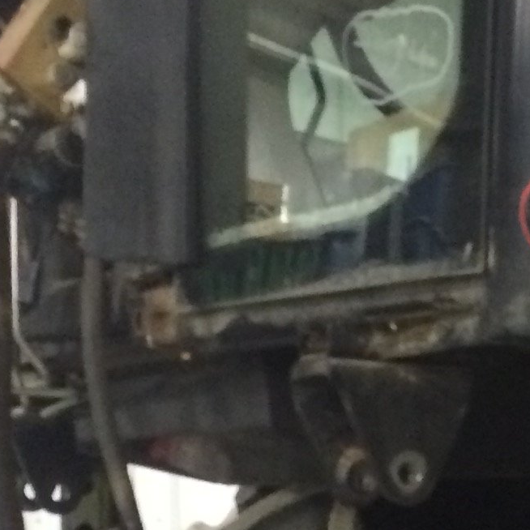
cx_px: 528
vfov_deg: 13.0
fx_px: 2217
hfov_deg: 13.4
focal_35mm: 128
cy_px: 746
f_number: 2.2
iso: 320
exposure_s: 1/17
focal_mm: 4.15
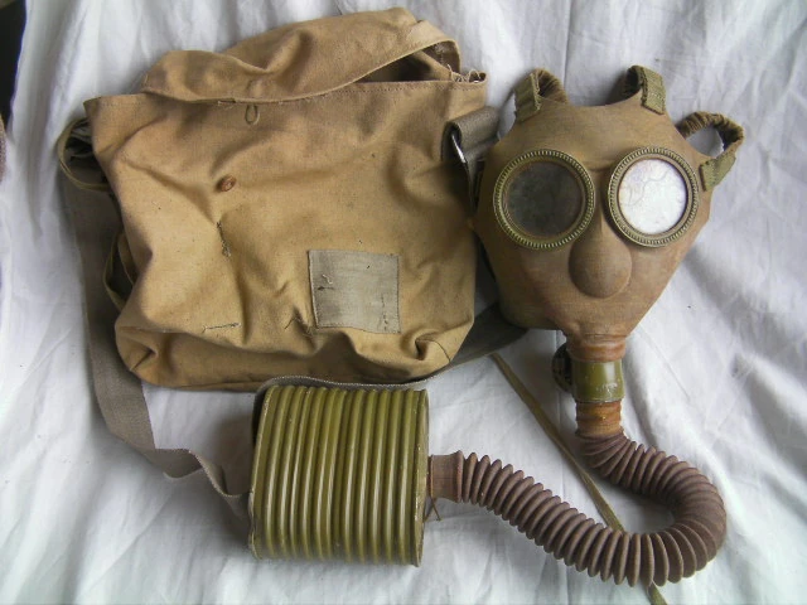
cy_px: 302
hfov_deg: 49.0
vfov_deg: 37.7
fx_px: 886
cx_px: 404
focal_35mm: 38
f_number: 3.5
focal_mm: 6.8
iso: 112
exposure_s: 1/100
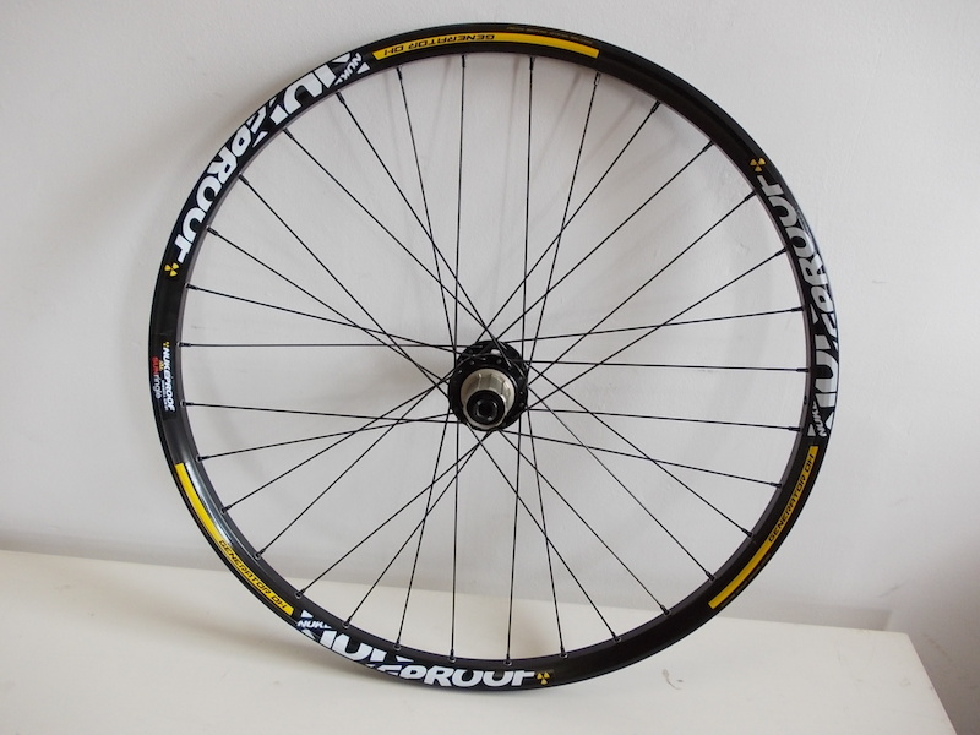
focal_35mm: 28
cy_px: 368
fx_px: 793
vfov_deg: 49.7
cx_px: 490
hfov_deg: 63.4
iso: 80
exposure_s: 1/30
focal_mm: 4
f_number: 2.7
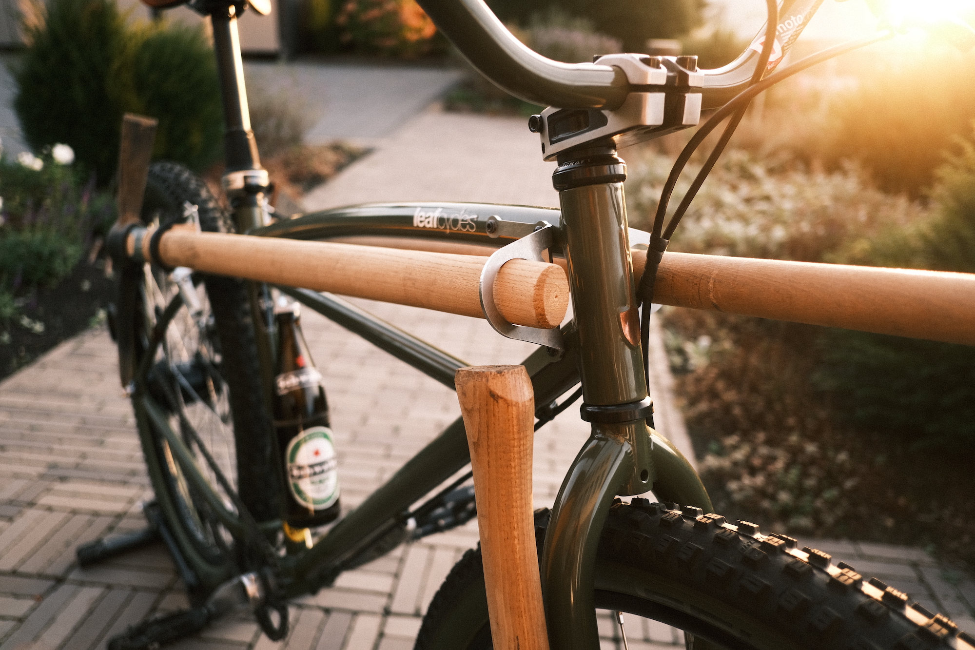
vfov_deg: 47.9
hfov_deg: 67.4
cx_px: 488
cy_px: 325
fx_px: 731
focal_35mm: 27
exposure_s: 1/250
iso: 320
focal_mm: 18
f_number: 2.5
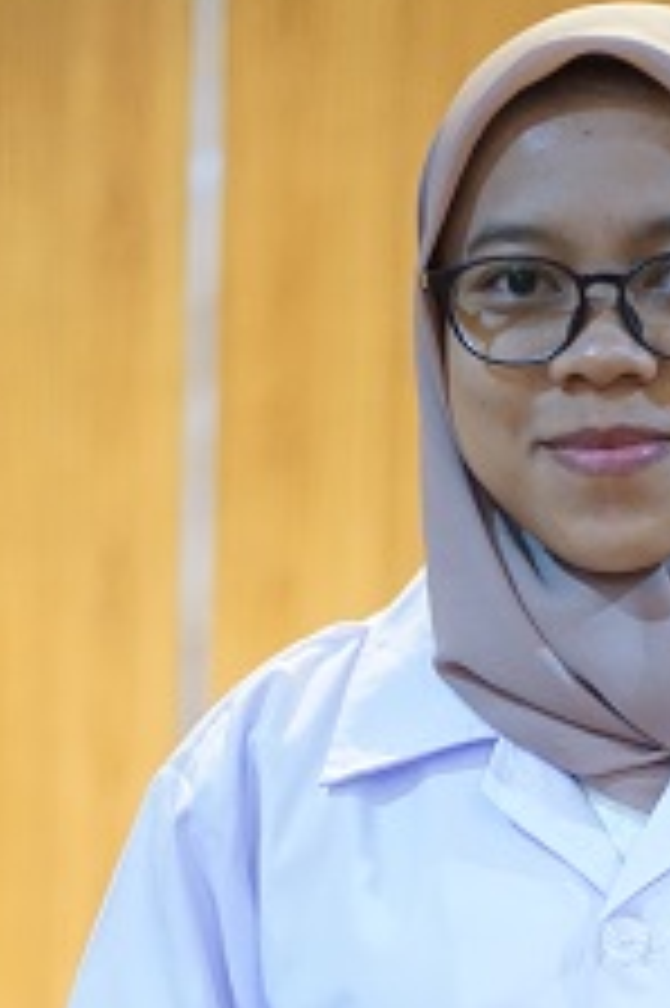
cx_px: 670
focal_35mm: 134
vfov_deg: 15.0
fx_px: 3746
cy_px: 1066
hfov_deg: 10.1
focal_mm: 50
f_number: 1.8
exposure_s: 1/100
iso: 4000
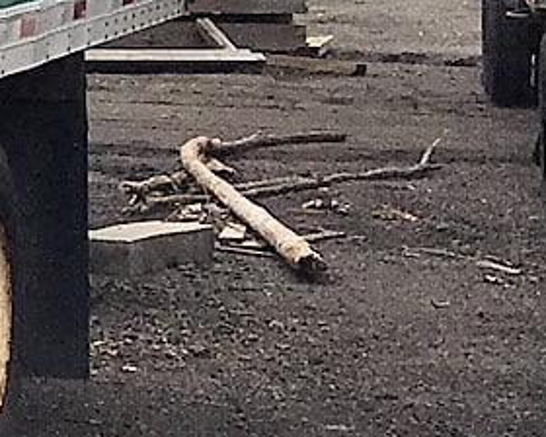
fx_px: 3297
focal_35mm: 204
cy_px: -41
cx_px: -1408
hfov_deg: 7.5
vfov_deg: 7.5
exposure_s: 1/1603
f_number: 2.2
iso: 25
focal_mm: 4.15
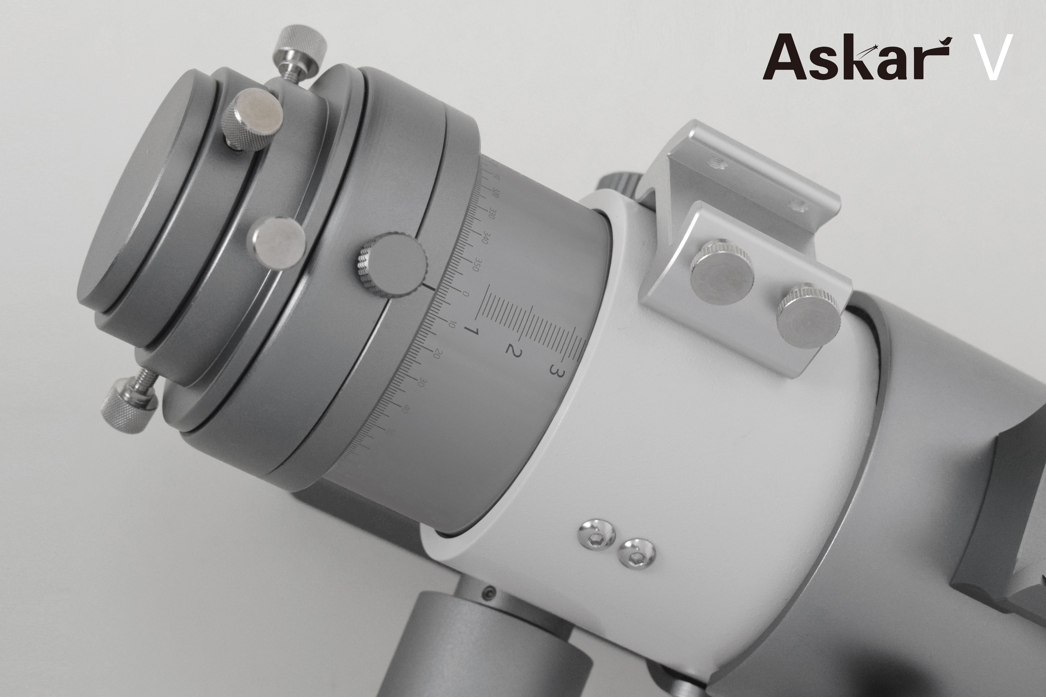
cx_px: 523
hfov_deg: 24.6
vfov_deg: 16.6
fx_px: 2397
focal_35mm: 82
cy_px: 348
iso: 1250
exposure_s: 1/80
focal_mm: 55
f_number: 8
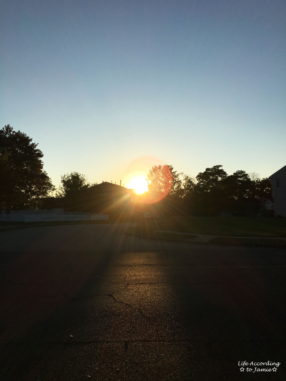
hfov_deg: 48.2
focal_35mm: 29
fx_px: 319
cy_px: 190
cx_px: 143
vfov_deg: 61.7
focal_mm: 4.15
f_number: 2.2
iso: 25
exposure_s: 1/3344
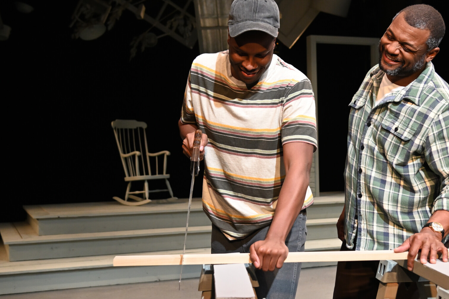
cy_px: 126
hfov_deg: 36.7
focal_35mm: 54
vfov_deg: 25.0
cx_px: 273
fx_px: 673
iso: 2000
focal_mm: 32
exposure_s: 1/320
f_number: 4
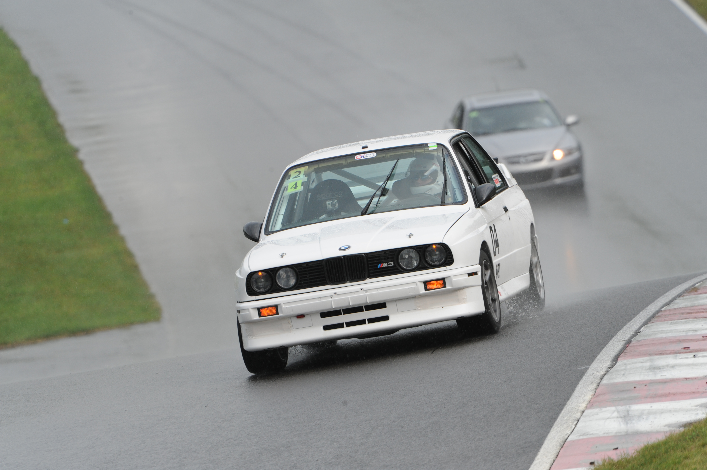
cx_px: 354
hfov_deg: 3.4
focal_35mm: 600
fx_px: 11776
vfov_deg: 2.3
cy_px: 235
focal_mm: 600
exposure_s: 1/400
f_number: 8
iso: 640
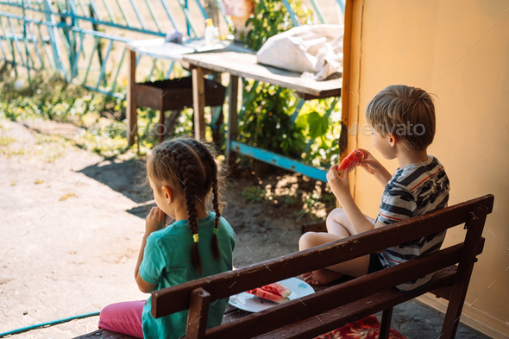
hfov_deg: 36.3
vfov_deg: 24.6
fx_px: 777
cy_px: 170
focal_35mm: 55
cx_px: 254
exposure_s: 1/500
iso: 100
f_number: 2.8
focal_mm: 55
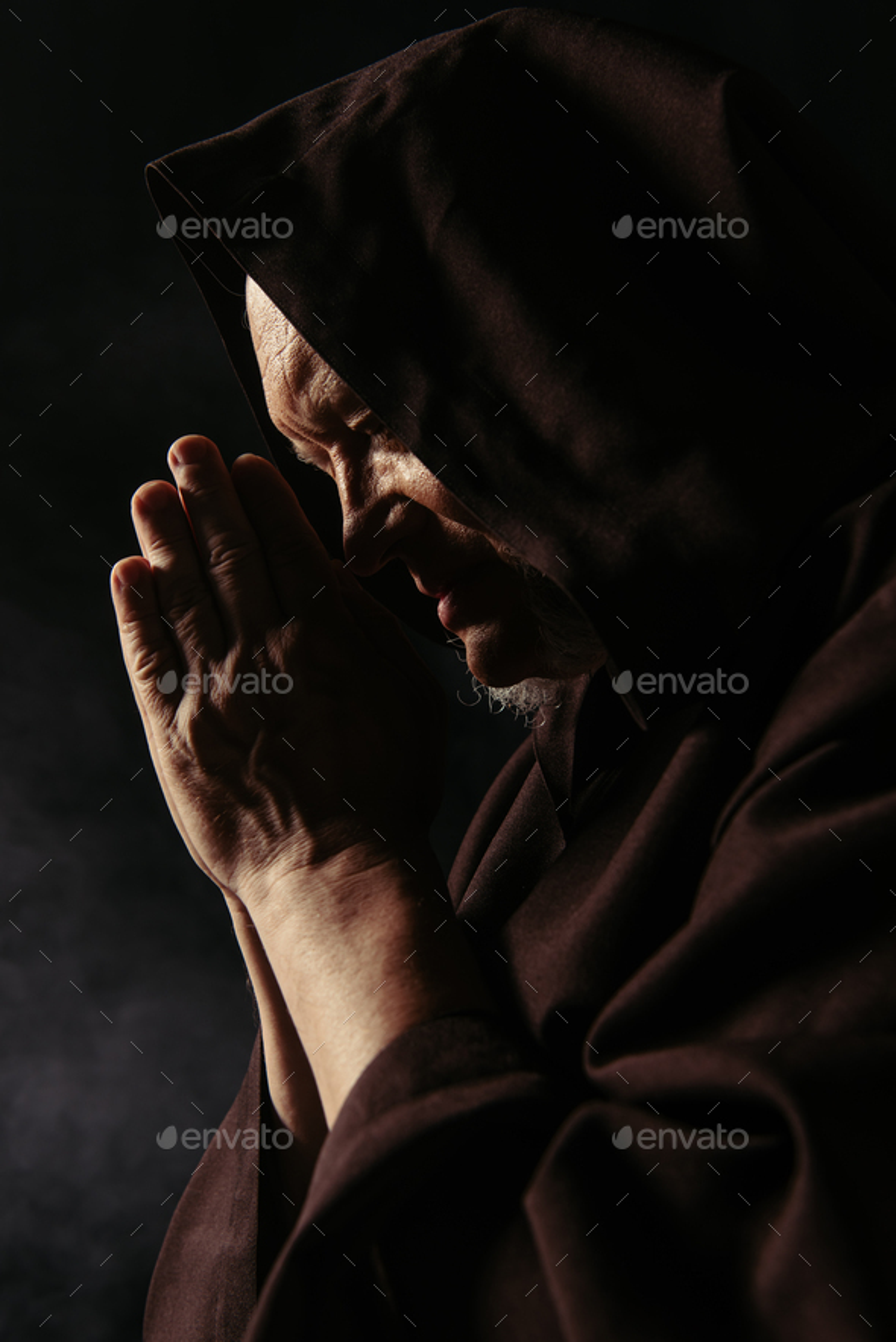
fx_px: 1641
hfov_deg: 30.5
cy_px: 671
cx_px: 448
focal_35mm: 44
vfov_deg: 44.5
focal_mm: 44
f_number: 6.3
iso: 160
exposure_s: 1/160
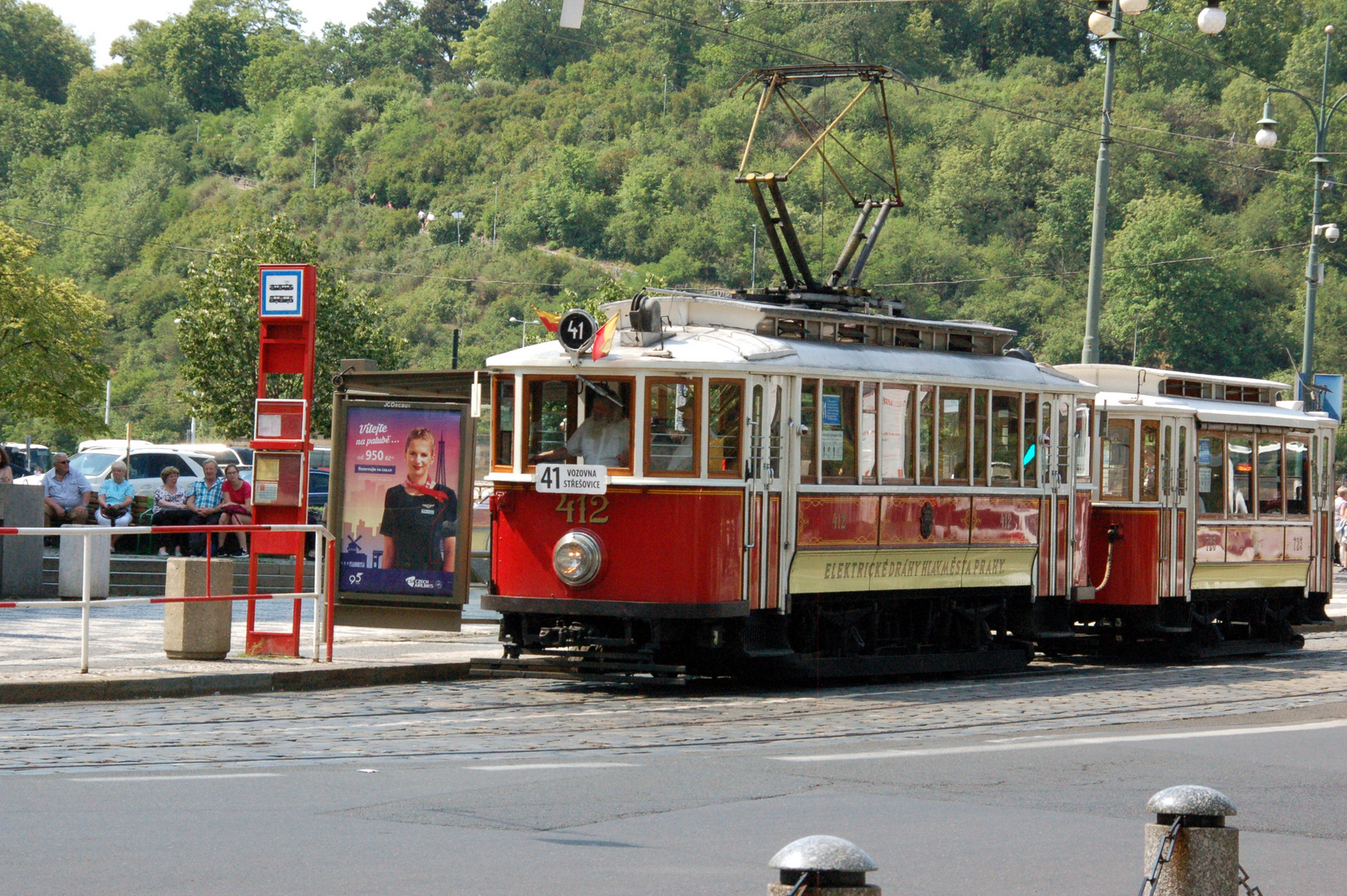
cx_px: 674
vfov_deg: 11.4
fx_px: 4486
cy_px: 448
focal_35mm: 120
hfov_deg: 17.1
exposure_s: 1/400
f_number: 18
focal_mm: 80
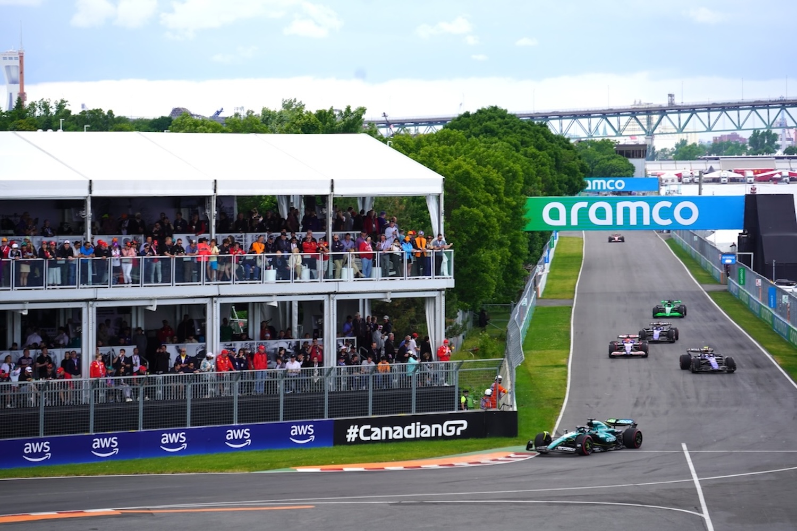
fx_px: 3896
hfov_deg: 11.7
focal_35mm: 176
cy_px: 266
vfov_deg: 7.8
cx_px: 398
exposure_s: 1/200
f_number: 5.6
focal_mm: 176
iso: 100
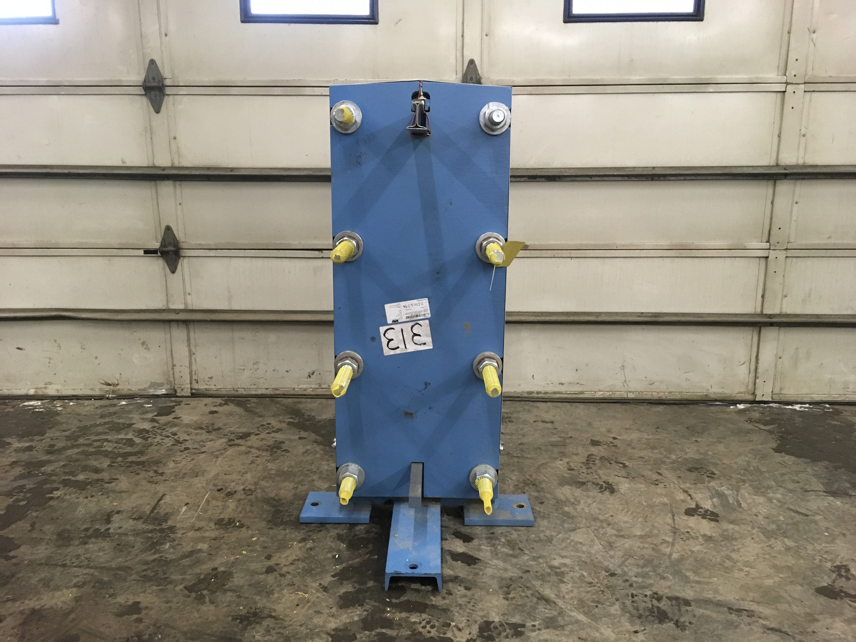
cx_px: 428
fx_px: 717
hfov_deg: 61.7
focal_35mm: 29
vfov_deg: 48.2
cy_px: 321
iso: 160
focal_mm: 4.15
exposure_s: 1/30
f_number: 2.2
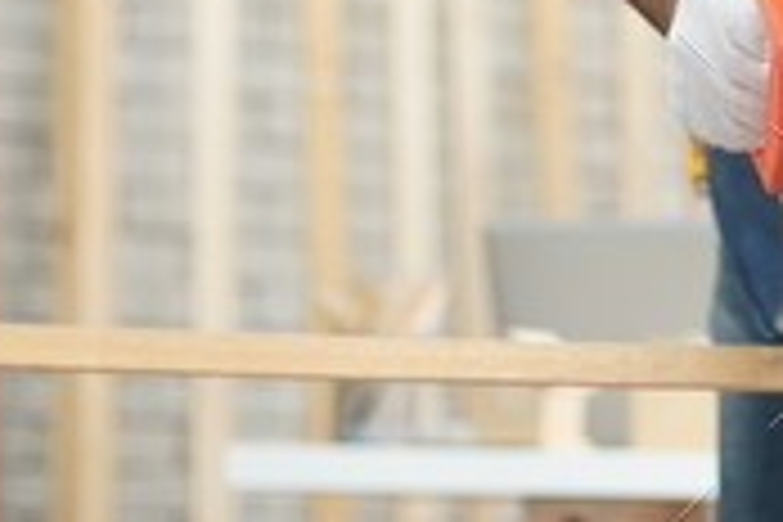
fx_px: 3697
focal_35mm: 170
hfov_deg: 11.9
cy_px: -191
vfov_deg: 8.0
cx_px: 900
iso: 1250
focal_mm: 50
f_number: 2
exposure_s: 1/1000
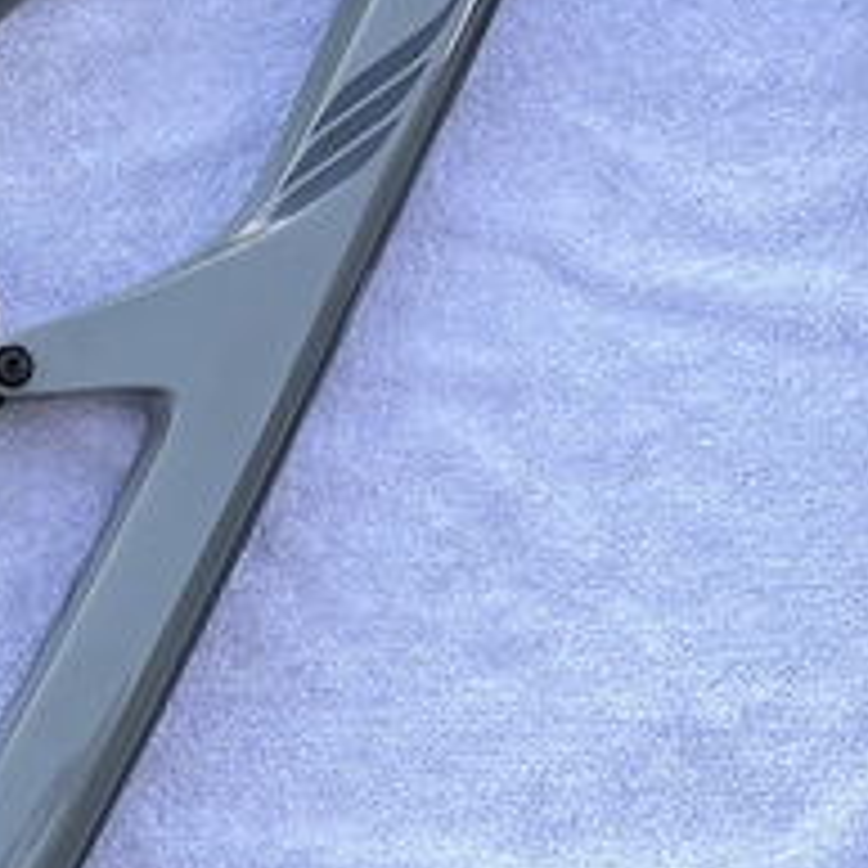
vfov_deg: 19.7
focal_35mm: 88
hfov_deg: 18.9
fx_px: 2496
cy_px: 468
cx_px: -94
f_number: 1.78
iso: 80
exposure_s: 1/469
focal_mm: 6.86
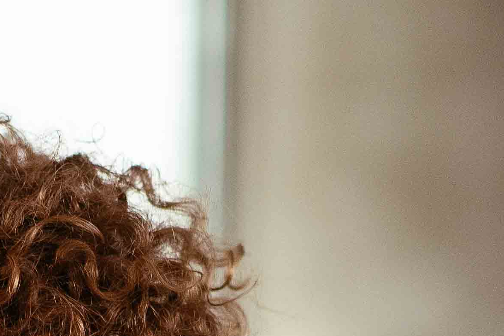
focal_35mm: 735
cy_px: 1094
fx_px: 10289
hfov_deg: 2.8
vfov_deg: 1.9
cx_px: 100
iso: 400
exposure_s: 1/160
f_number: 2
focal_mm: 105
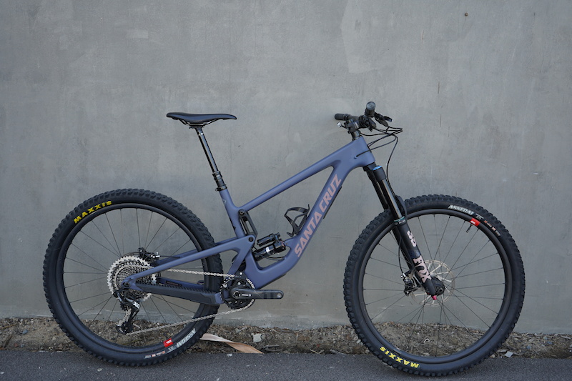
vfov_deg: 35.0
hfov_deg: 50.7
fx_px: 604
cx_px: 286
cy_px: 190
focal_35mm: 38
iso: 160
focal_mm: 38
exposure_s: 1/160
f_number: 4
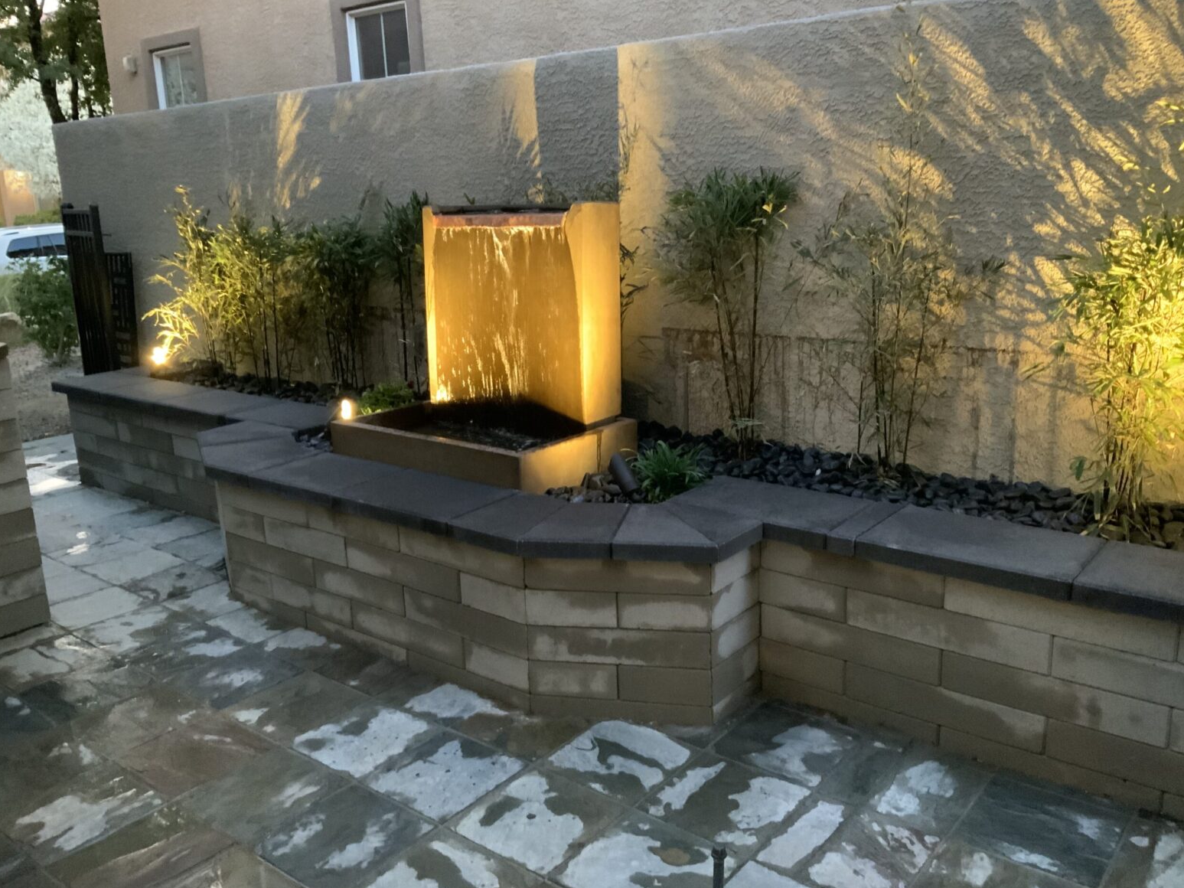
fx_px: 1026
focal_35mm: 30
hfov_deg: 60.0
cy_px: 433
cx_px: 596
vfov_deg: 46.8
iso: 500
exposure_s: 1/30
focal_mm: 3
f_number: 1.8
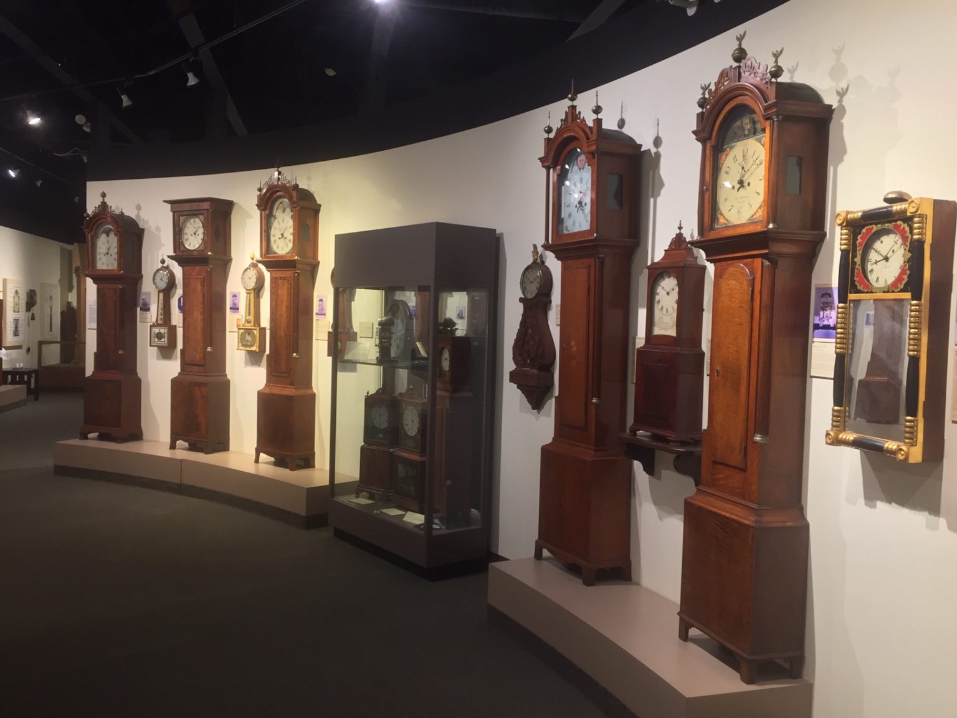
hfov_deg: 61.7
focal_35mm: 29
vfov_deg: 48.2
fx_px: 802
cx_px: 478
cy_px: 359
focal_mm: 4.15
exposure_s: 1/30
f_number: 2.2
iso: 125
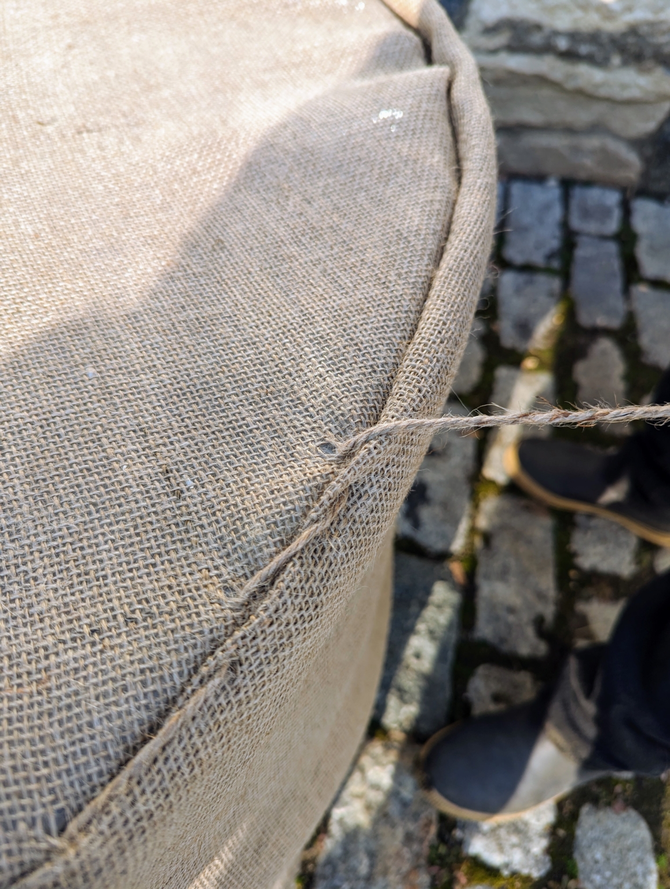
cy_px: 444
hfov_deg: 56.9
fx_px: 618
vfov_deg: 71.5
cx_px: 335
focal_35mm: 24
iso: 45
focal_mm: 6.81
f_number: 1.85
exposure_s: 1/480
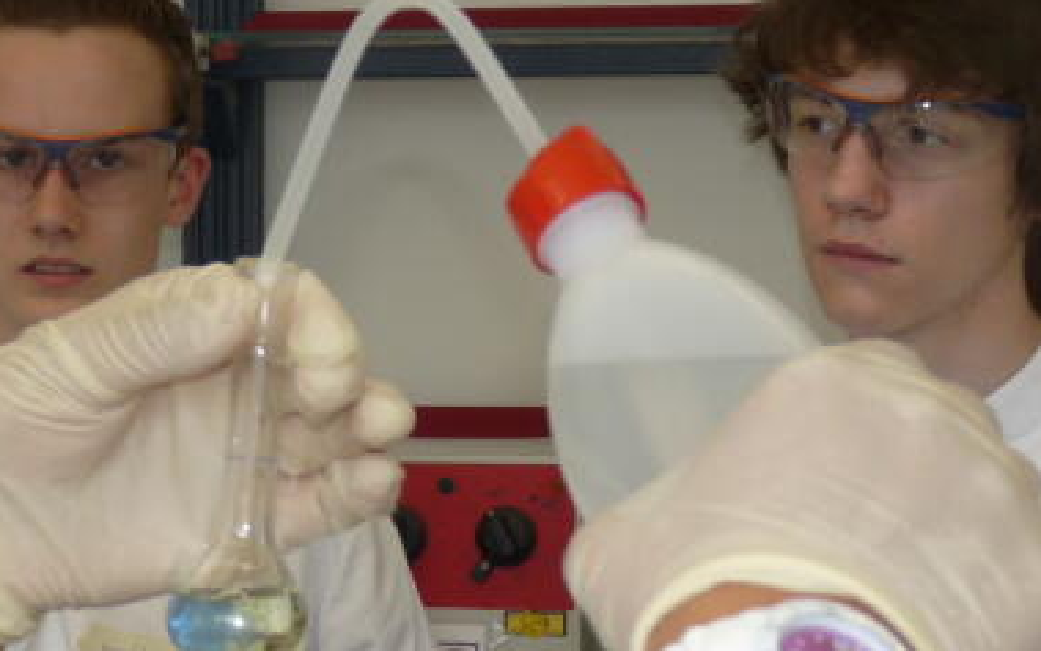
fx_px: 5278
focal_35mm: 186
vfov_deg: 7.1
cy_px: 280
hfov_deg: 11.2
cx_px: 124
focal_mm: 11.5
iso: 100
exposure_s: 1/60
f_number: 3.4
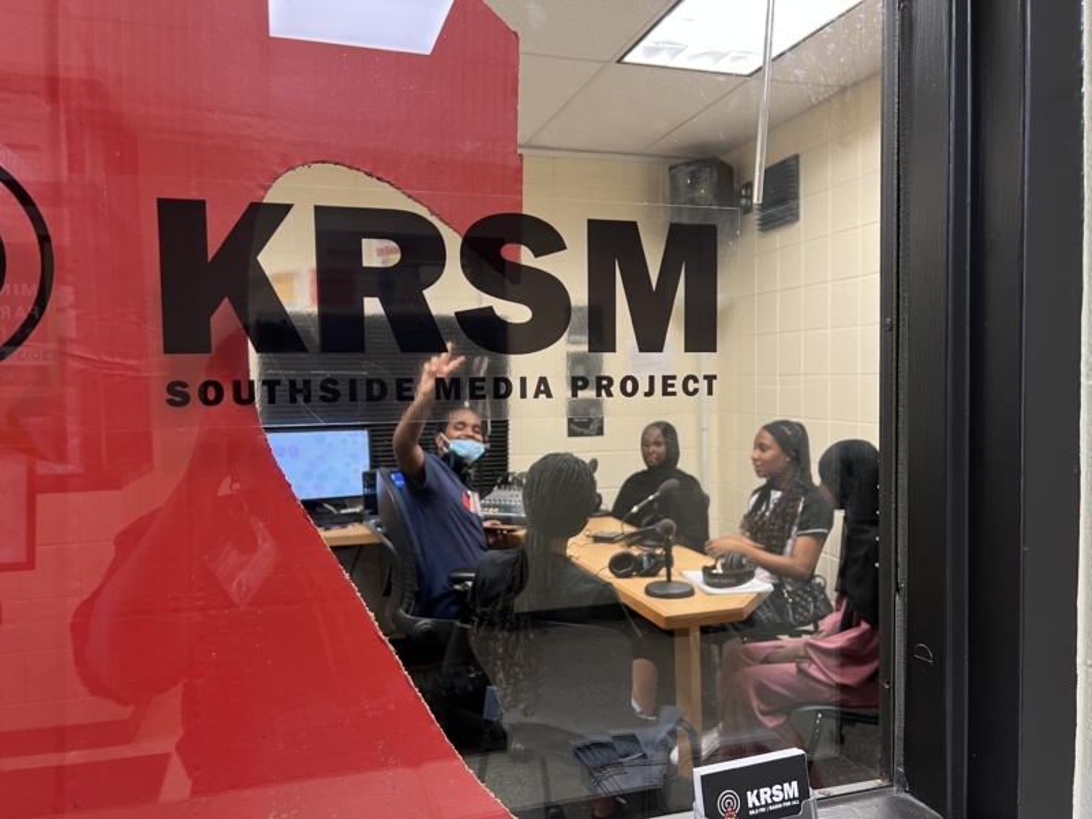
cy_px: 410
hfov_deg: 67.3
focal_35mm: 26
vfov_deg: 53.1
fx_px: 820
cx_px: 546
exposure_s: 1/60
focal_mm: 5.7
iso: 125
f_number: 1.5
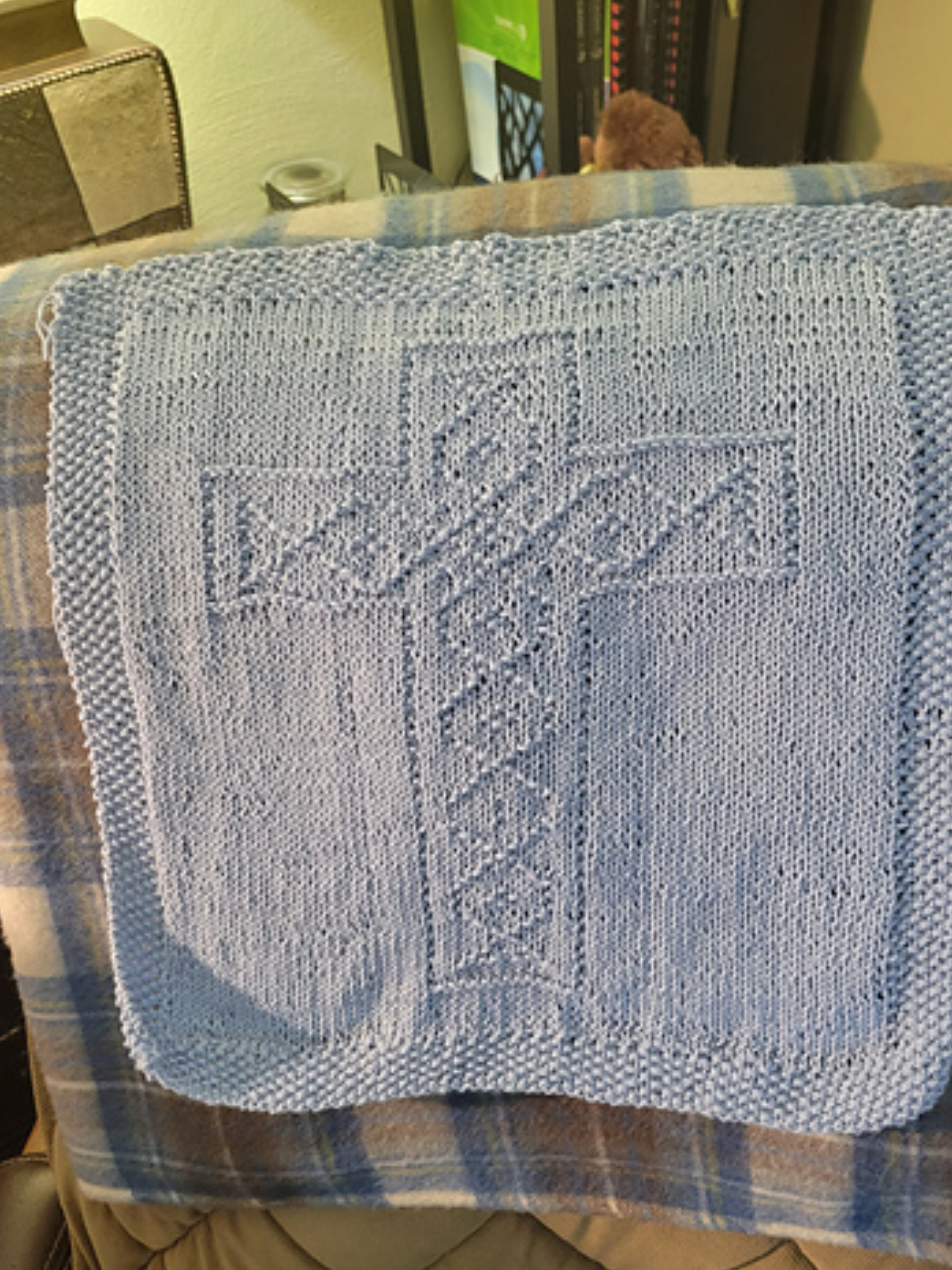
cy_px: 640
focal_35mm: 28
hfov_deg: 49.7
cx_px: 499
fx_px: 1027
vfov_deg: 63.4
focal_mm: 5.4
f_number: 1.8
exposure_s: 1/40
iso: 500
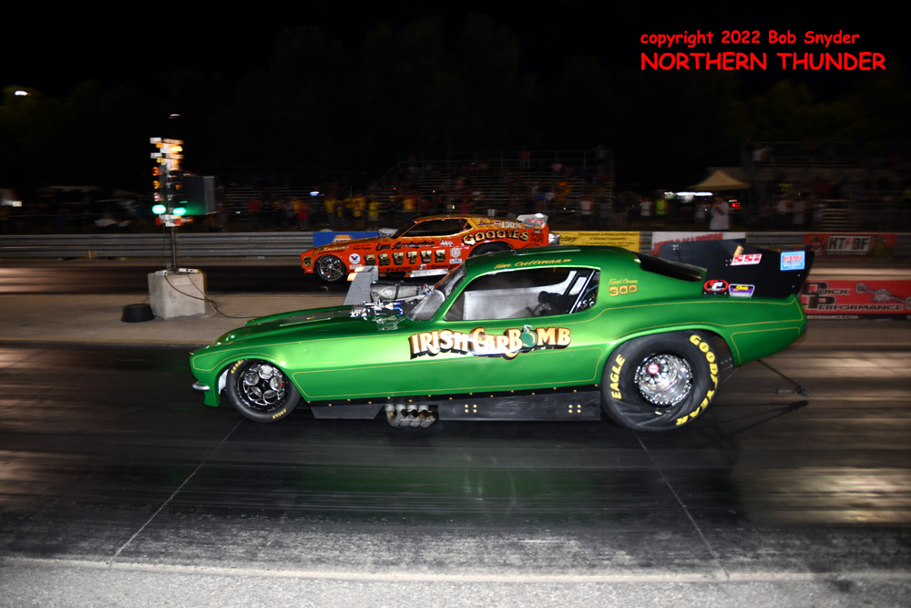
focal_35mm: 24
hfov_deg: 73.7
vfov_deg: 53.1
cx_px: 456
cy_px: 304
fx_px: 607
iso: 500
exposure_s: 1/250
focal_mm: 16
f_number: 2.8
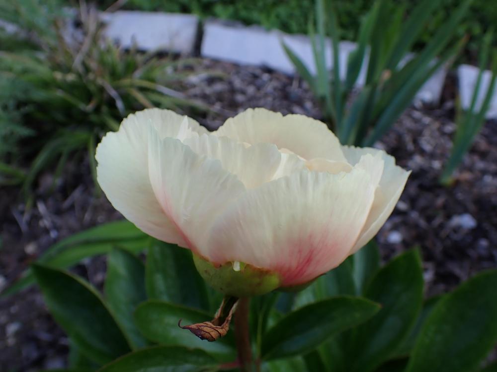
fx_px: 431
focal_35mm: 30
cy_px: 186
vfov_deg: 46.8
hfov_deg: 60.0
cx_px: 248
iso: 100
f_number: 3.2
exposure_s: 1/200
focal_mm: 5.4
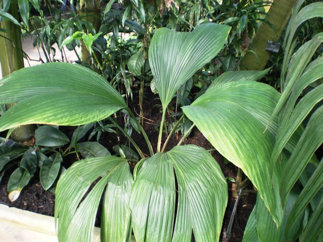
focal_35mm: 36
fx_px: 336
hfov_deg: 51.4
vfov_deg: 39.7
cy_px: 121
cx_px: 162
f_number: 3.1
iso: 160
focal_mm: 6.3
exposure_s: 1/50
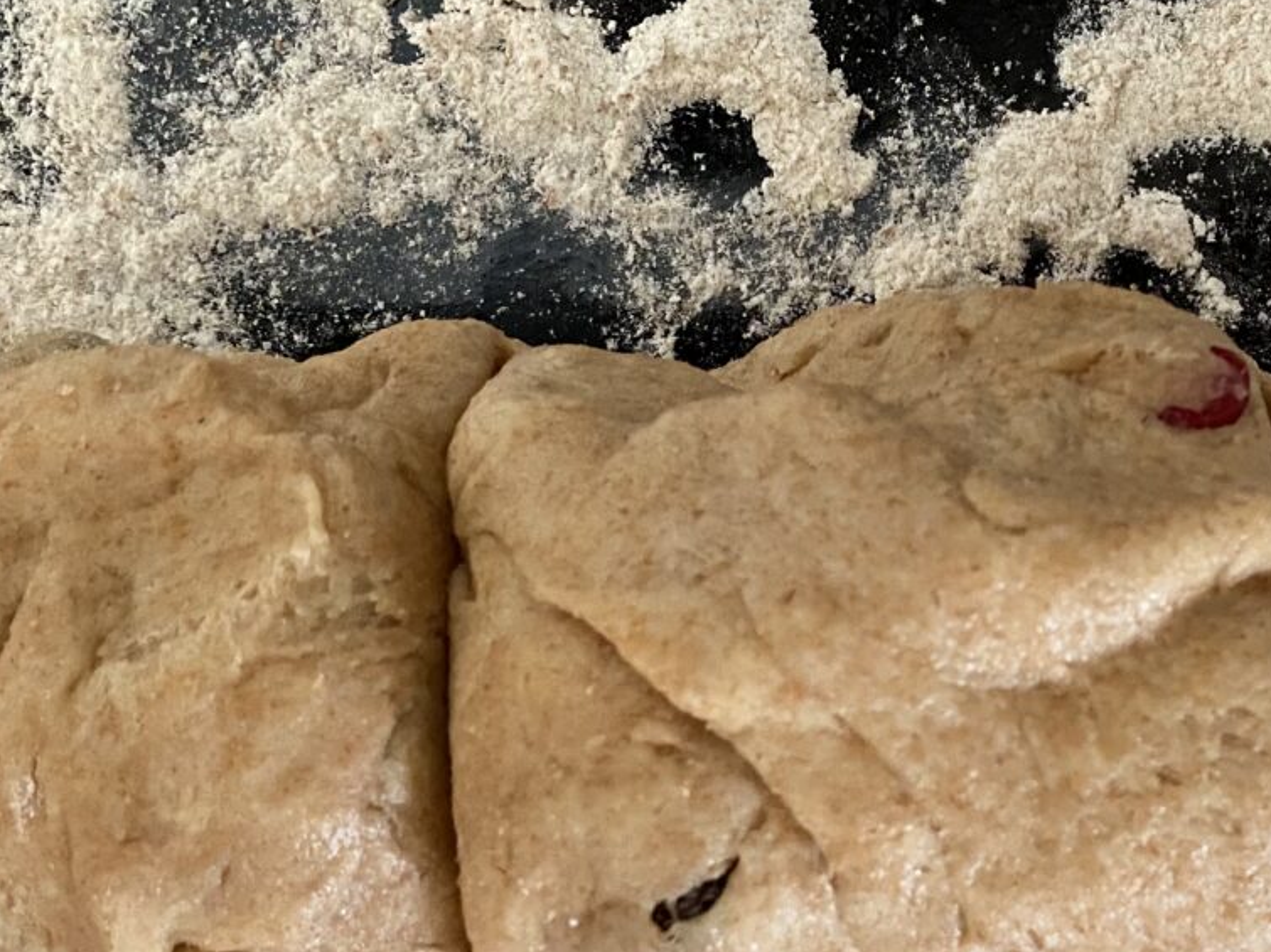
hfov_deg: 35.4
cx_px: 957
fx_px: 1945
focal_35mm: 53
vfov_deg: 27.3
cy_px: 659
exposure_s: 1/31
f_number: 1.8
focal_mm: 4.25
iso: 640
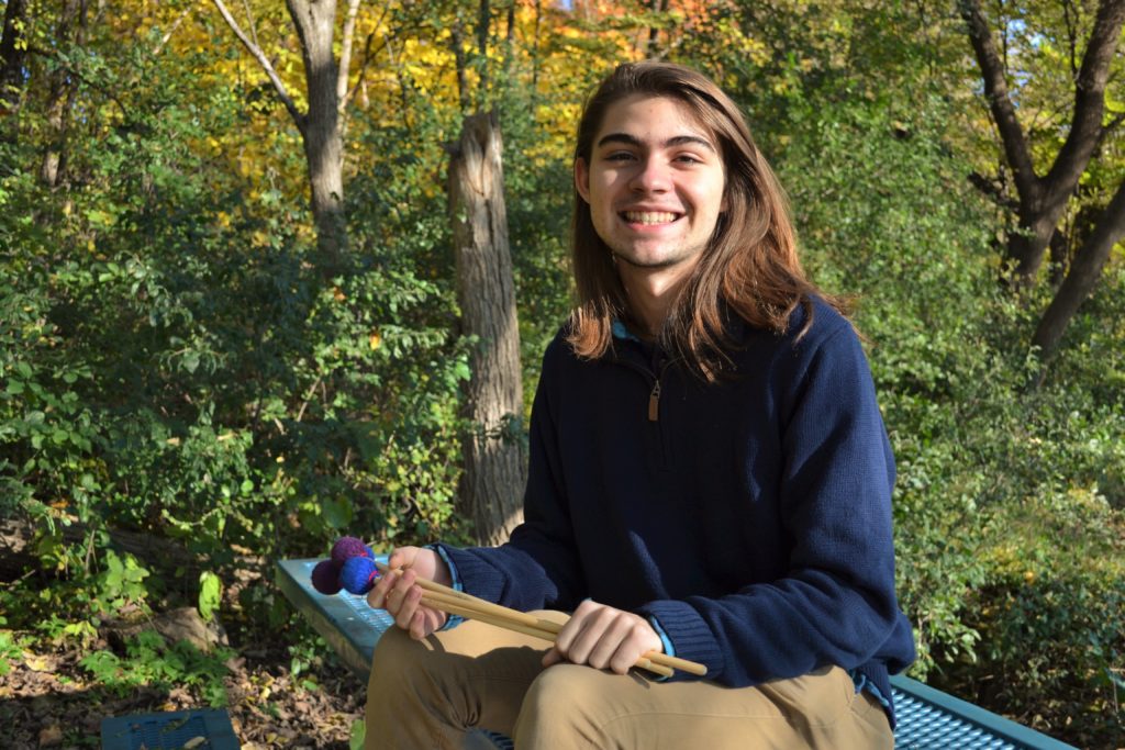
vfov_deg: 34.2
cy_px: 375
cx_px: 562
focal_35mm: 39
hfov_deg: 49.5
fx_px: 1219
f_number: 5
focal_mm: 26
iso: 125
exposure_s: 1/160
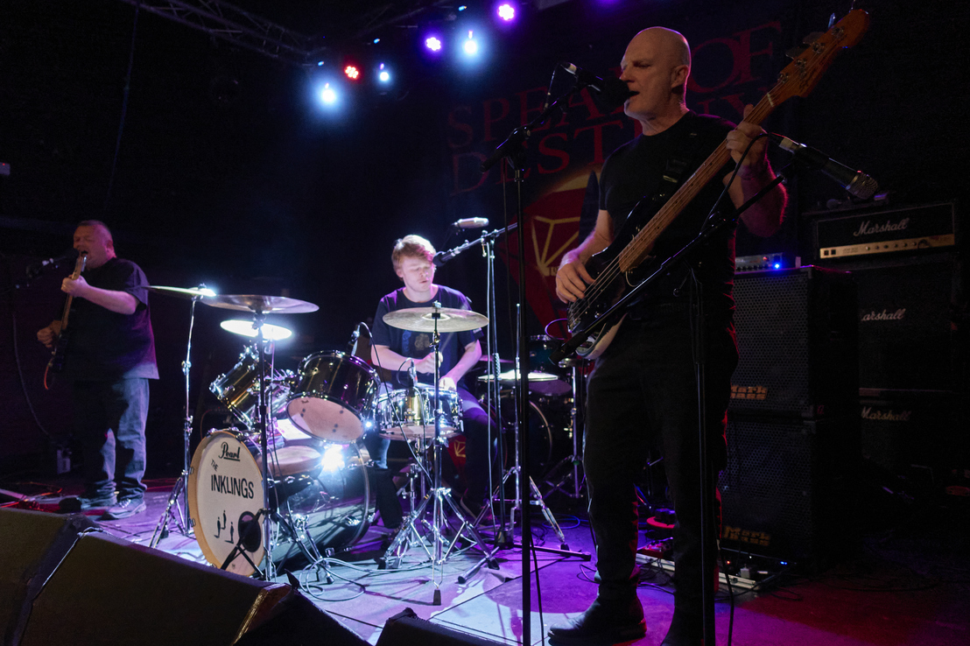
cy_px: 345
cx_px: 448
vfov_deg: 49.5
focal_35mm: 26
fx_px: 700
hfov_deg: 69.3
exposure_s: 1/250
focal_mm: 8.8
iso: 3200
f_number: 1.8
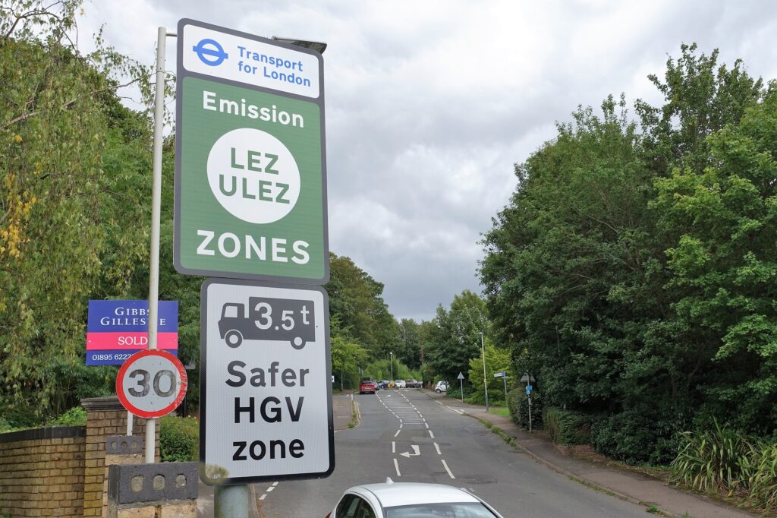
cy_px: 259
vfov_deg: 36.8
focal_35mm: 36
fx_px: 777
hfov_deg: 53.1
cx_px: 388
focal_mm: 13.16
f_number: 5.6
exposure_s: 1/200
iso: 125
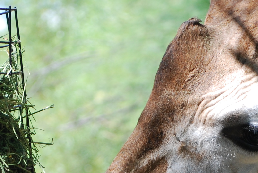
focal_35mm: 383
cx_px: 111
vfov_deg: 3.6
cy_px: 225
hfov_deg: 5.4
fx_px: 2748
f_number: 4.5
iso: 200
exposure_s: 1/320
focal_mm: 70
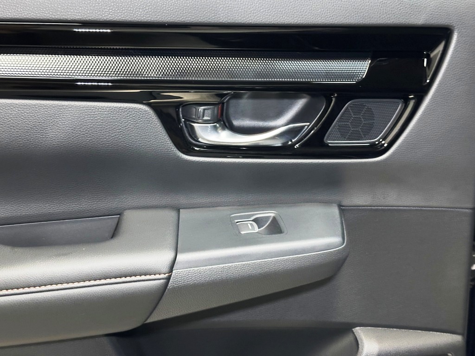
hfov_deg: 39.7
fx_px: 659
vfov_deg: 30.3
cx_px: 238
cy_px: 178
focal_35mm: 48
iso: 640
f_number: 1.78
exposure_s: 1/30
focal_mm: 6.86
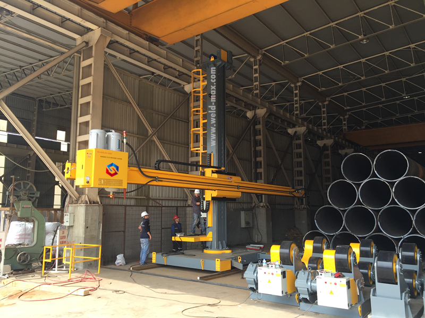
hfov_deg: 61.7
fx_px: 356
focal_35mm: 29
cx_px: 212
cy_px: 159
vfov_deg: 48.2
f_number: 2.2
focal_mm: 4.15
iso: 32
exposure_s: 1/321
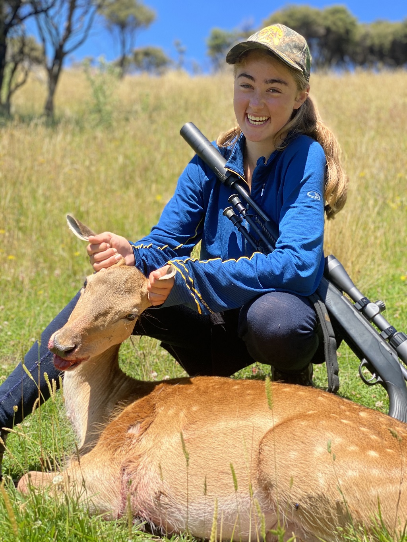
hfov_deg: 28.0
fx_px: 815
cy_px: 271
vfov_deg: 36.8
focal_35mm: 52
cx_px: 204
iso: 20
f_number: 2
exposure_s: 1/607
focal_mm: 6
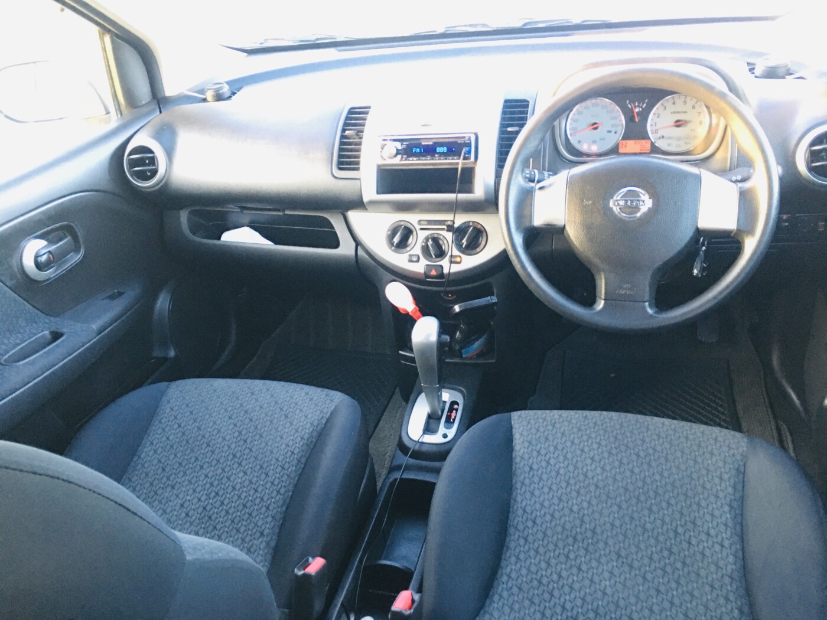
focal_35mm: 29
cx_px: 414
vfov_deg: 48.2
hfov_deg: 61.7
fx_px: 693
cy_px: 310
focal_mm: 4.15
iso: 100
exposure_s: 1/8
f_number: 2.2
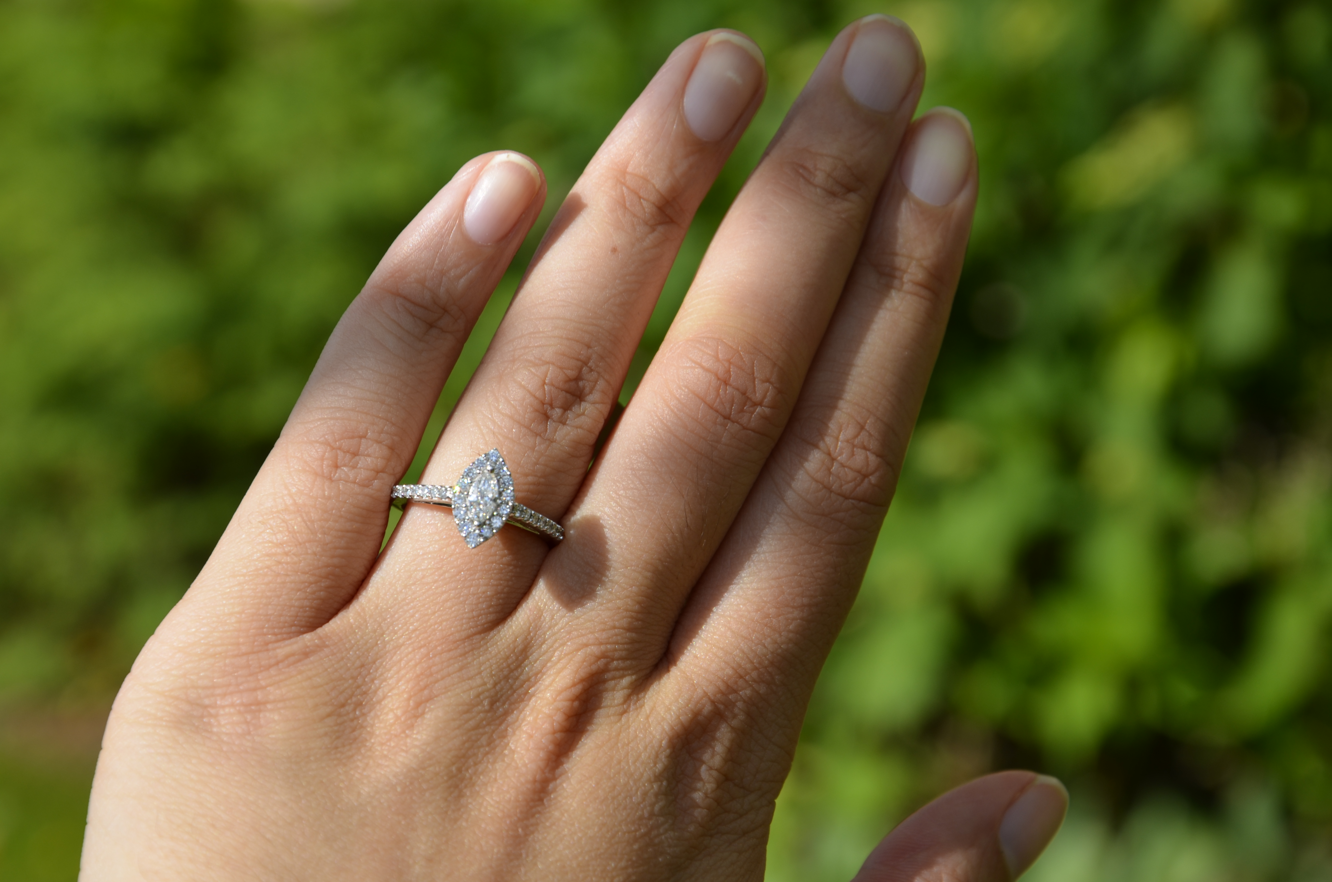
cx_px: 666
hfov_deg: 18.2
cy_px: 441
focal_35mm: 112
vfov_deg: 12.1
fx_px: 4154
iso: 100
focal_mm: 75
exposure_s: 1/250
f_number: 8
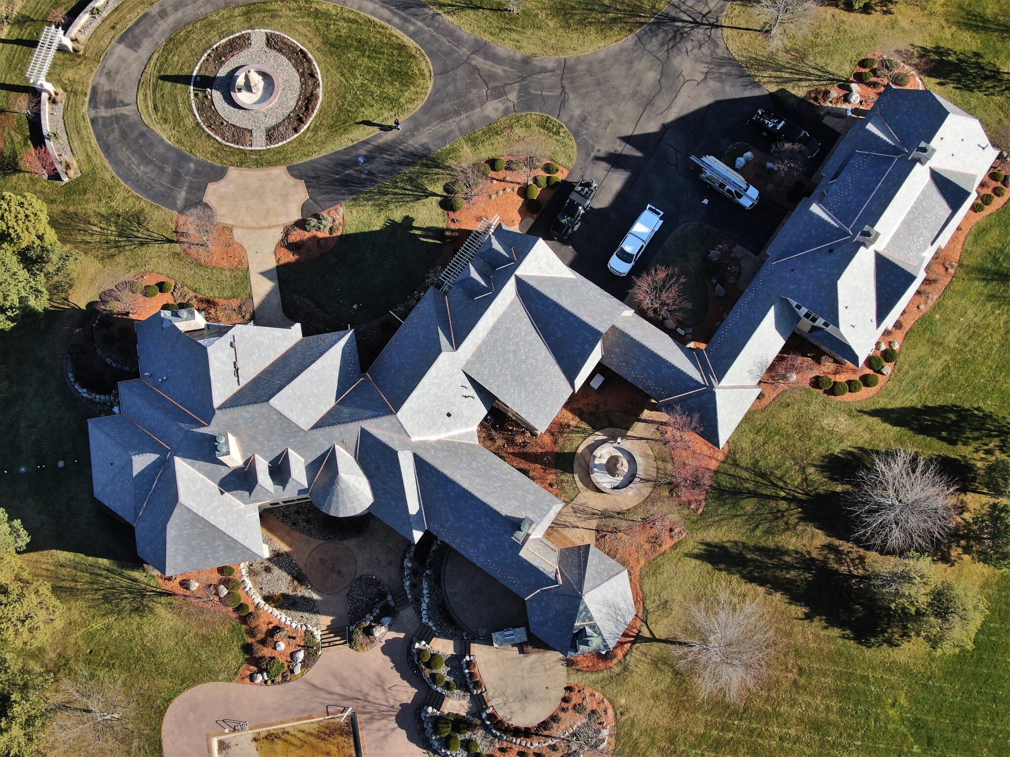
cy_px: 378
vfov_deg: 34.3
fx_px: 1225
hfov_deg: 44.8
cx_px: 505
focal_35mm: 42
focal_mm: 7.23
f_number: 3.5
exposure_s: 1/640
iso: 100
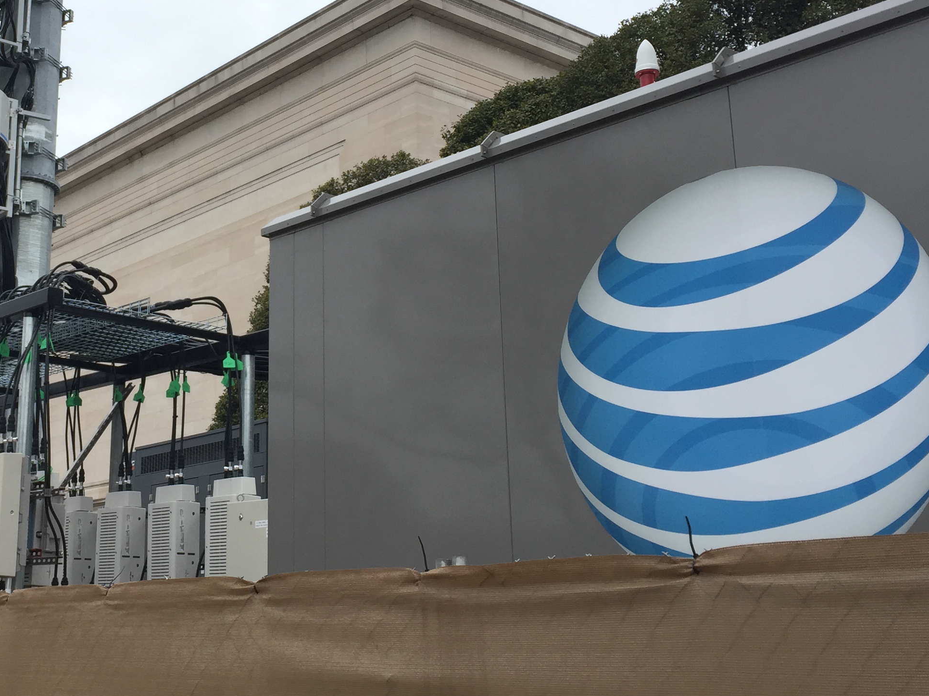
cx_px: 214
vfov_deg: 29.5
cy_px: 245
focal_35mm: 49
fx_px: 1315
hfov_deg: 37.8
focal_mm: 4.15
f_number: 2.2
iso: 32
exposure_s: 1/273
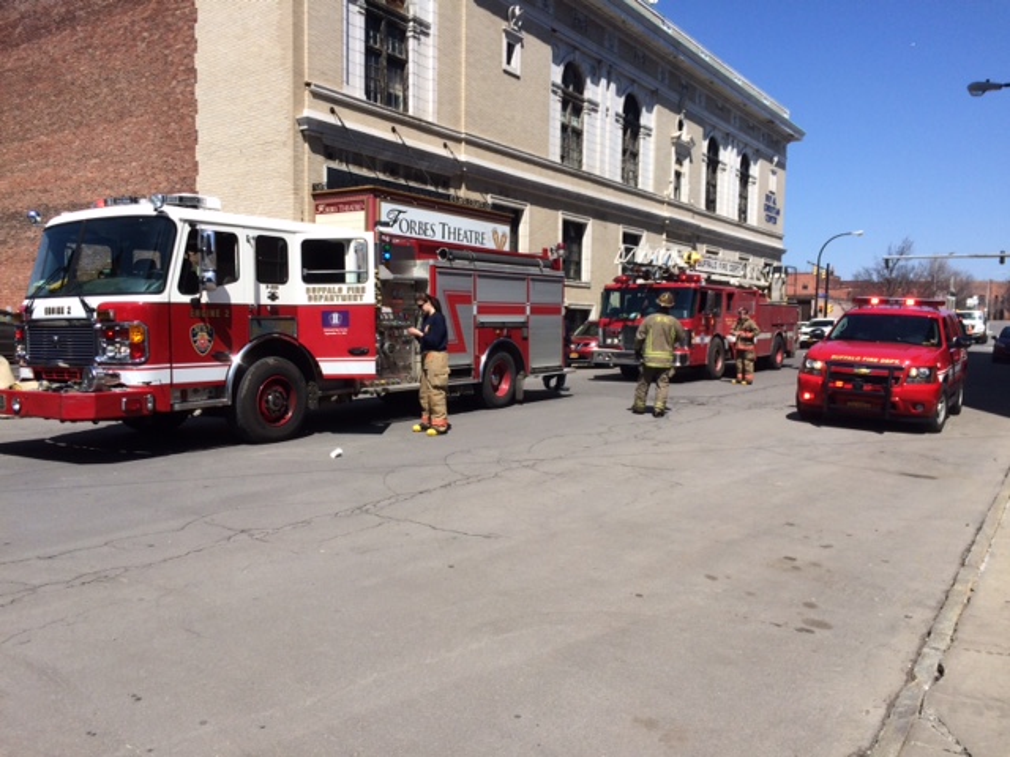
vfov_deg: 48.2
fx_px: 846
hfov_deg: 61.7
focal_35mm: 29
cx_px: 505
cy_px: 378
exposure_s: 1/2564
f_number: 2.2
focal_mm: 4.15
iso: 32
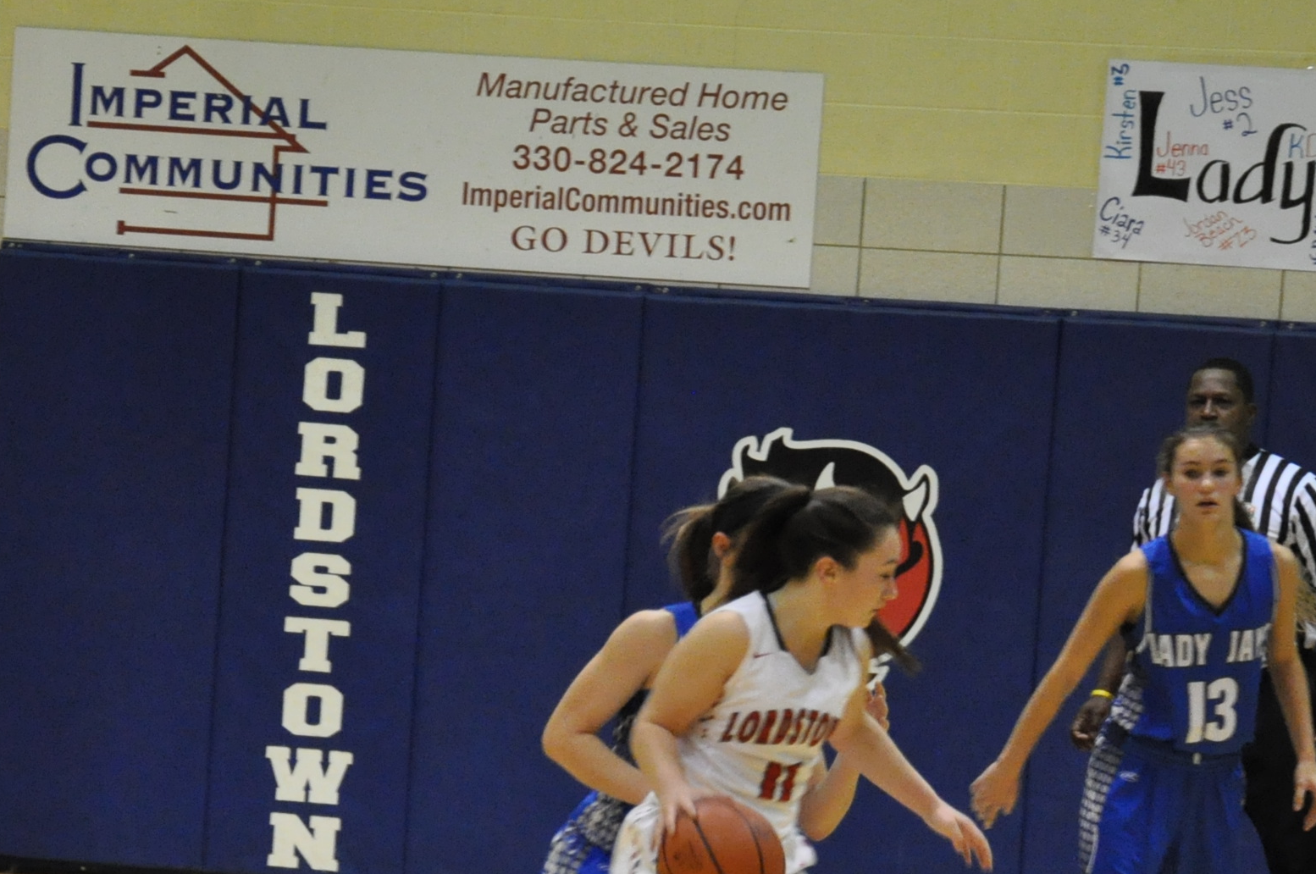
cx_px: 417
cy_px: 827
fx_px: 11903
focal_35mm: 326
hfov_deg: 6.3
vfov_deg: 4.2
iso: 2500
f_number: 5.6
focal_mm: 105
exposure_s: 1/125
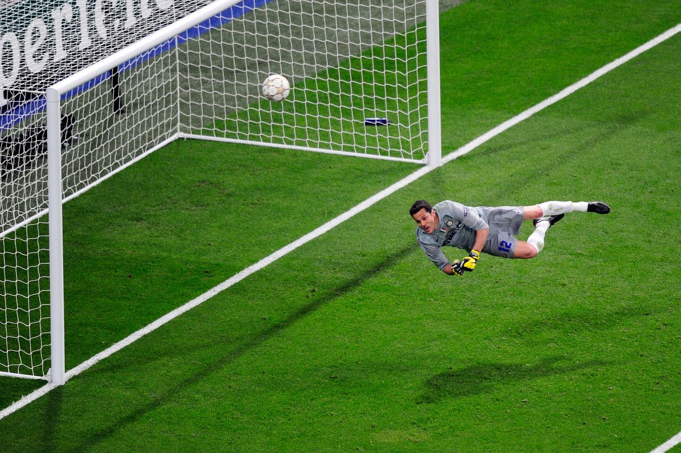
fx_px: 7560
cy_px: 226
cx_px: 340
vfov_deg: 3.4
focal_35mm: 400
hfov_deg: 5.2
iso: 1250
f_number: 2.8
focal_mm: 400
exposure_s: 1/800
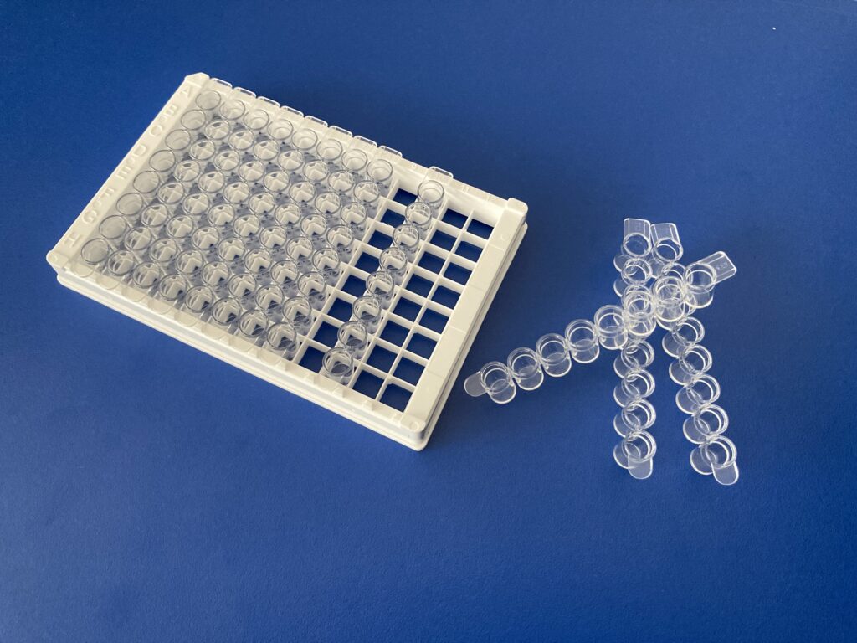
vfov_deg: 49.7
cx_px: 428
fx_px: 693
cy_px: 322
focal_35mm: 28
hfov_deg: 63.4
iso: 320
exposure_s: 1/48
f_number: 1.8
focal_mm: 3.99
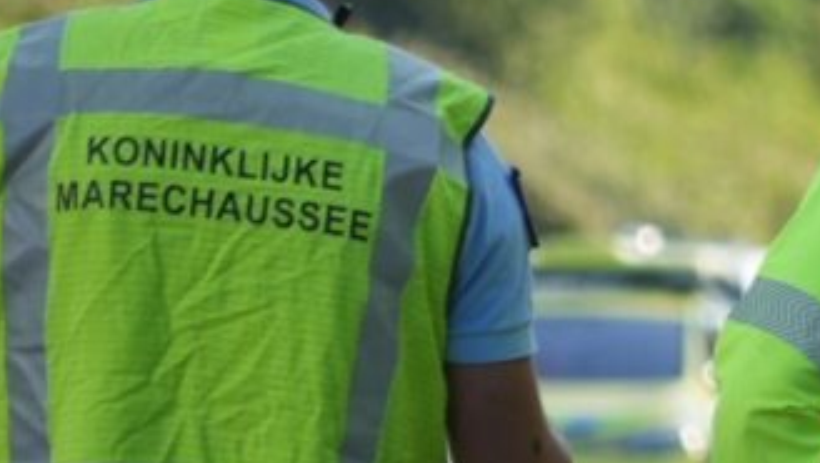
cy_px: 481
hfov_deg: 1.8
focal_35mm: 1177
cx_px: 1608
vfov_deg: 1.0
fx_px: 25608
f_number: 6.3
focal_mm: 240
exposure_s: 1/500
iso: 400
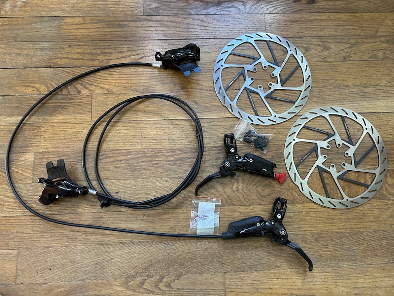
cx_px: 197
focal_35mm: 26
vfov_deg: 53.1
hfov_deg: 67.3
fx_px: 296
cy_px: 148
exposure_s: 1/60
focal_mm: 5.7
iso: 400
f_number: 1.5
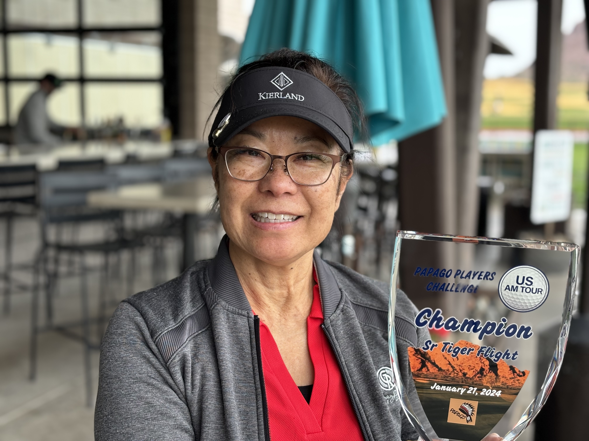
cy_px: 220
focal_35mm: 52
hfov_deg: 36.8
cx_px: 294
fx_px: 885
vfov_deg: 28.0
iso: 40
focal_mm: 5.96
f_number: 1.6
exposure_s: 1/172
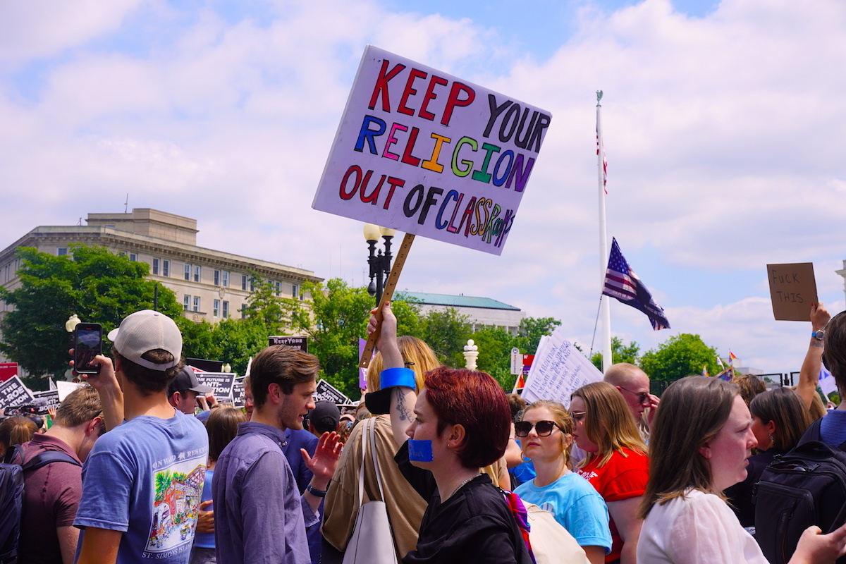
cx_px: 423
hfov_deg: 42.3
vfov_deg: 28.9
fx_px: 1093
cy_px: 282
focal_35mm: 46
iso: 100
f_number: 11
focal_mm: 31
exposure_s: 1/160
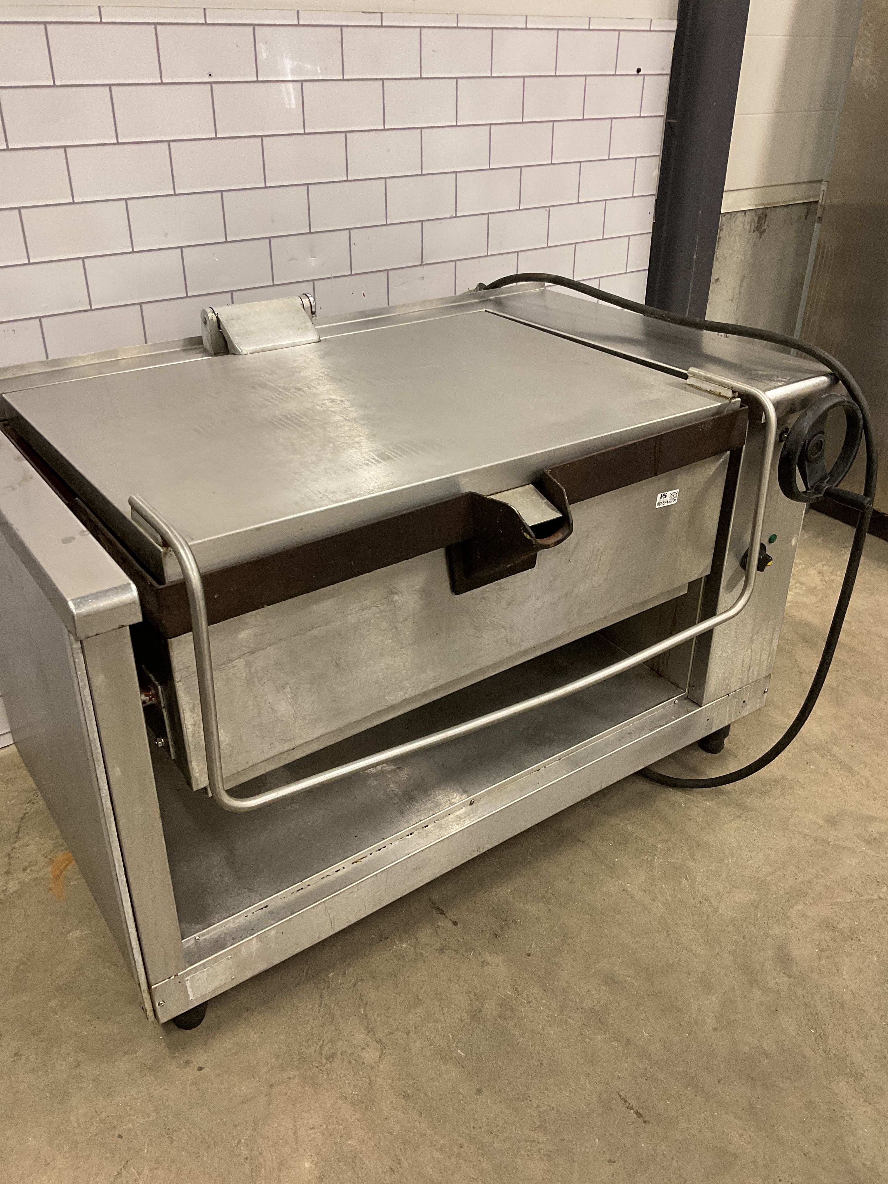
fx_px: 992
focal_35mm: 29
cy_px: 592
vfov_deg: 61.7
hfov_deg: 48.2
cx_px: 444
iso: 80
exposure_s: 1/50
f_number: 1.8
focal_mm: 3
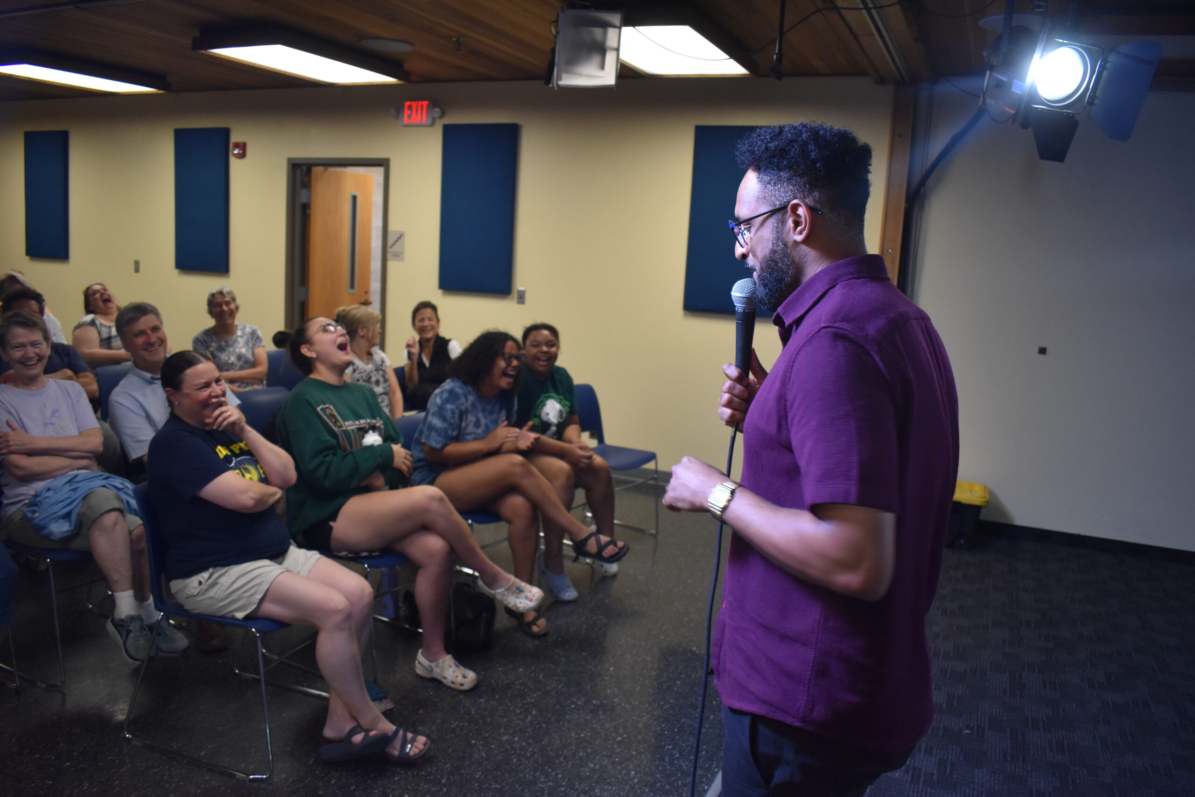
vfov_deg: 47.9
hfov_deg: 67.4
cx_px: 598
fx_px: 896
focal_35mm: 27
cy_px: 398
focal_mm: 18
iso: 1100
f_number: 3.5
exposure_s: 1/125
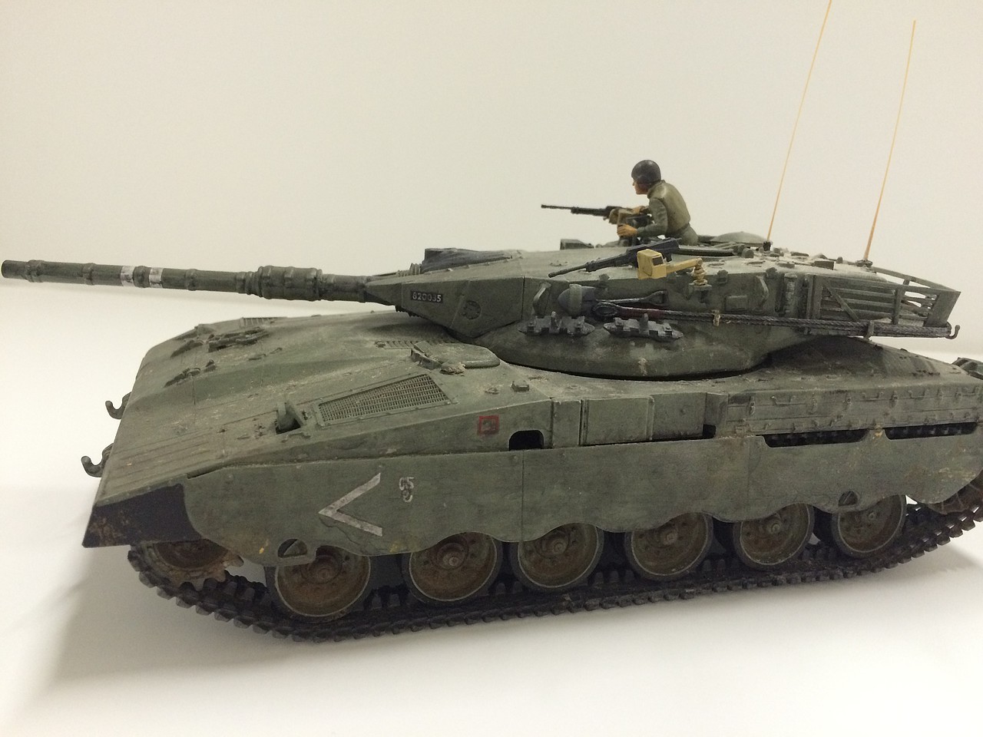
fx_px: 824
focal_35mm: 29
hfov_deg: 61.7
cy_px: 368
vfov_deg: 48.2
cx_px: 492
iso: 250
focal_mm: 4.15
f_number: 2.2
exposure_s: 1/30
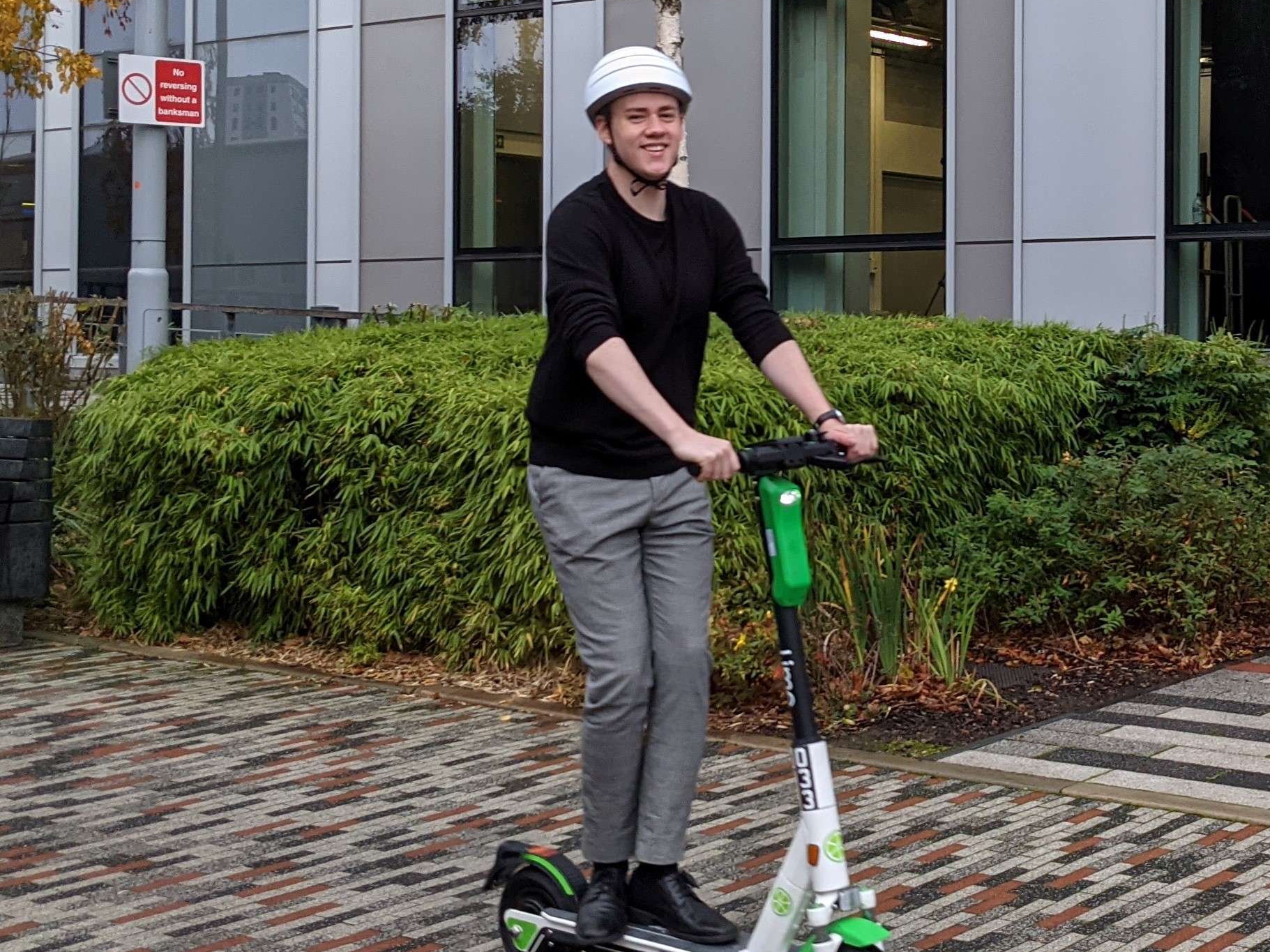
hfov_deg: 50.1
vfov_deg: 38.4
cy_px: 364
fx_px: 1357
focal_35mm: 37
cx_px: 636
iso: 80
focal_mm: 4.38
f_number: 1.73
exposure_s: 1/175
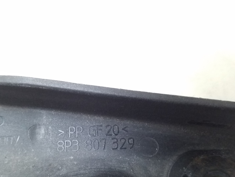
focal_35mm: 39
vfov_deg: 36.4
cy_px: 120
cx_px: 107
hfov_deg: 47.8
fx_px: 265
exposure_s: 1/25
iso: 320
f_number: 1.9
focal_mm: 3.6
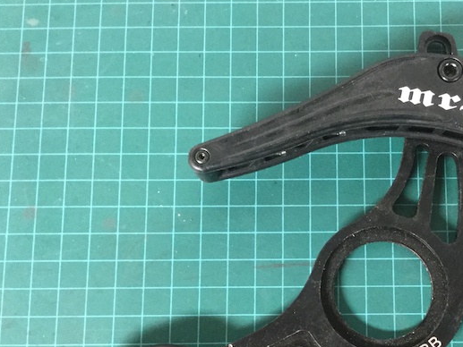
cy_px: 248
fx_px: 642
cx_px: 321
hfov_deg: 39.0
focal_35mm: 48
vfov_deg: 29.9
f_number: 2.4
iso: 200
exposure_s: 1/15
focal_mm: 3.3
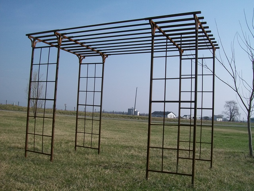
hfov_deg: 51.4
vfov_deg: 39.7
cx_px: 127
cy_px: 96
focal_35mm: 36
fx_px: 264
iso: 80
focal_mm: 6
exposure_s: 1/800
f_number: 4.8
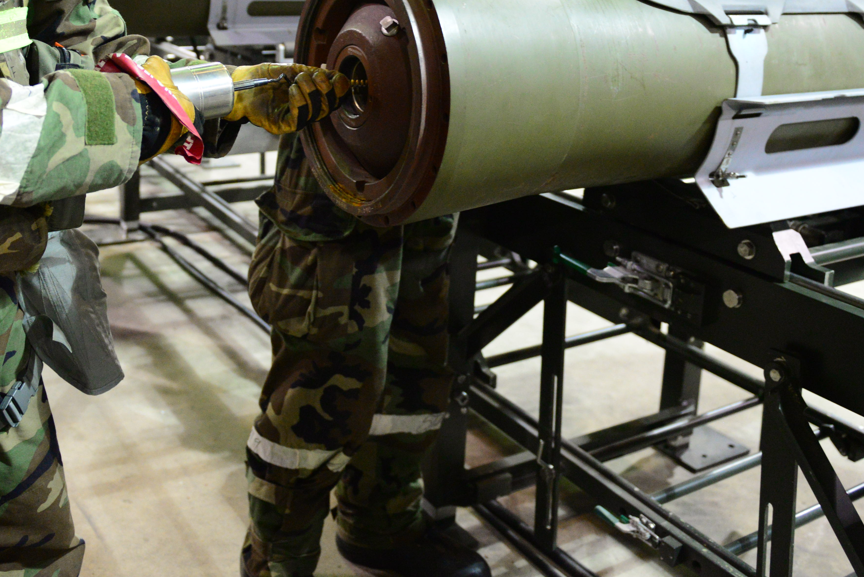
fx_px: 984
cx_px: 359
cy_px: 91
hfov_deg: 47.2
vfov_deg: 31.6
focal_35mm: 41
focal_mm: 24
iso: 4000
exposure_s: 1/50
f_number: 2.8
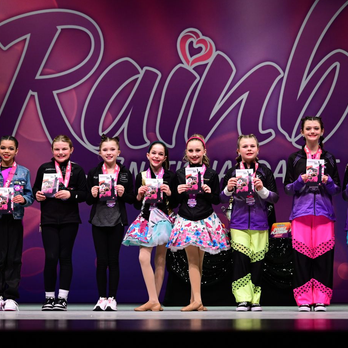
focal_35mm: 98
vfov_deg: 17.7
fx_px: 1115
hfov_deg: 17.7
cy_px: 163
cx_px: 154
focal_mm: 70
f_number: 3.5
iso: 1600
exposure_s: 1/1000
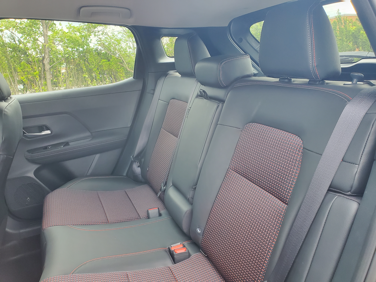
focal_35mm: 26
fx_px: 282
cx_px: 188
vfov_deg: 53.1
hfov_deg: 67.3
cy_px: 141
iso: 320
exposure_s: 1/120
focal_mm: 4.3
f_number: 2.4
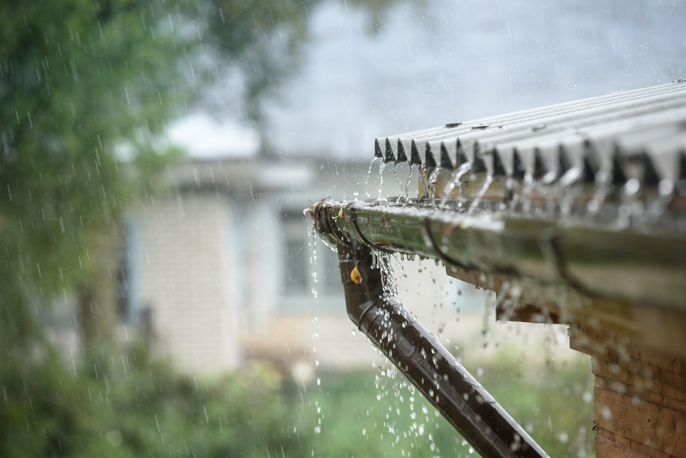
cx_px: 343
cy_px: 229
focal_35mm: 145
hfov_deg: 14.1
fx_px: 2764
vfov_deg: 9.5
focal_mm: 145
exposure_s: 1/320
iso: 400
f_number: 4.5
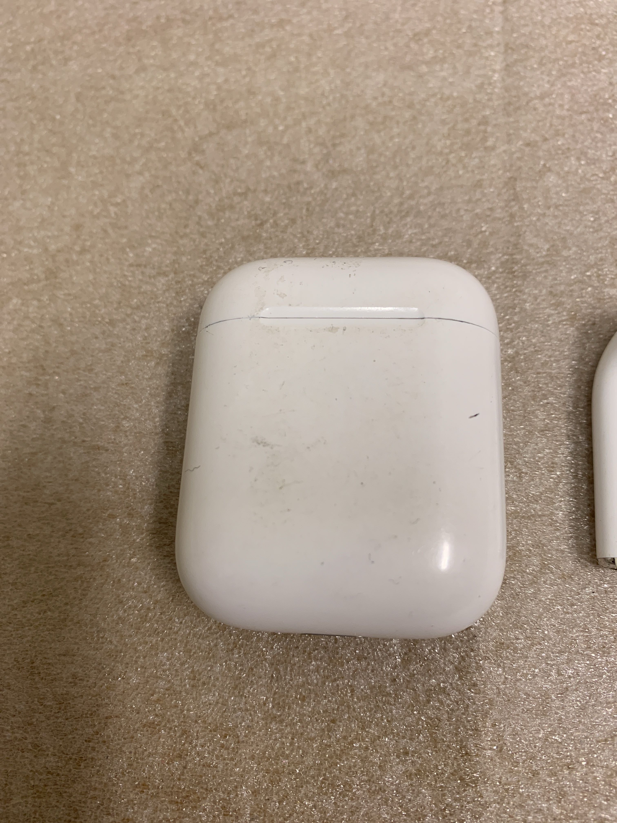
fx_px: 618
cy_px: 412
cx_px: 308
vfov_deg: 67.3
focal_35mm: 26
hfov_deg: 53.1
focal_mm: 4.25
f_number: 1.8
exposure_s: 1/50
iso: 50
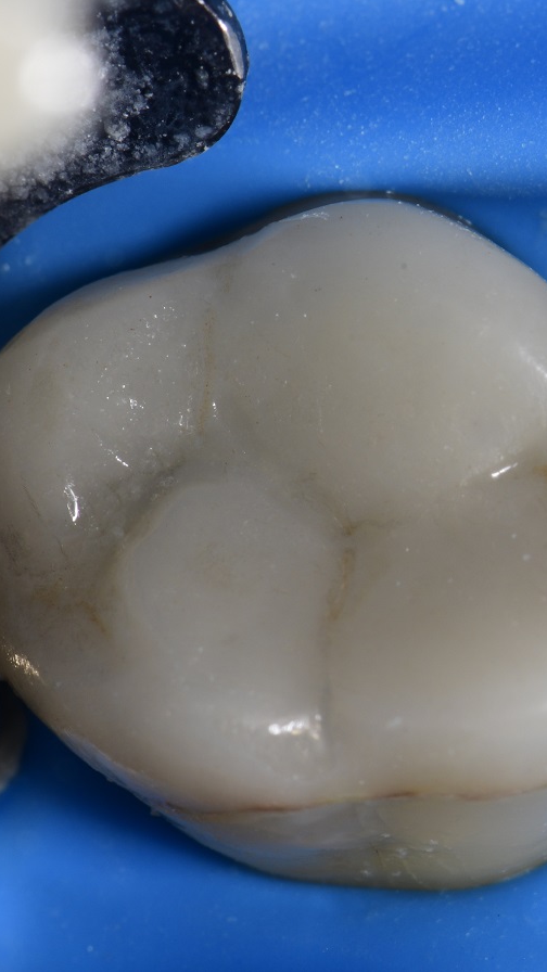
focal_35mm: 248
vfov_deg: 8.7
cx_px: 625
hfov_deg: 4.9
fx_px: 6395
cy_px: 486
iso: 200
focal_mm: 105
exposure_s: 1/160
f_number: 32
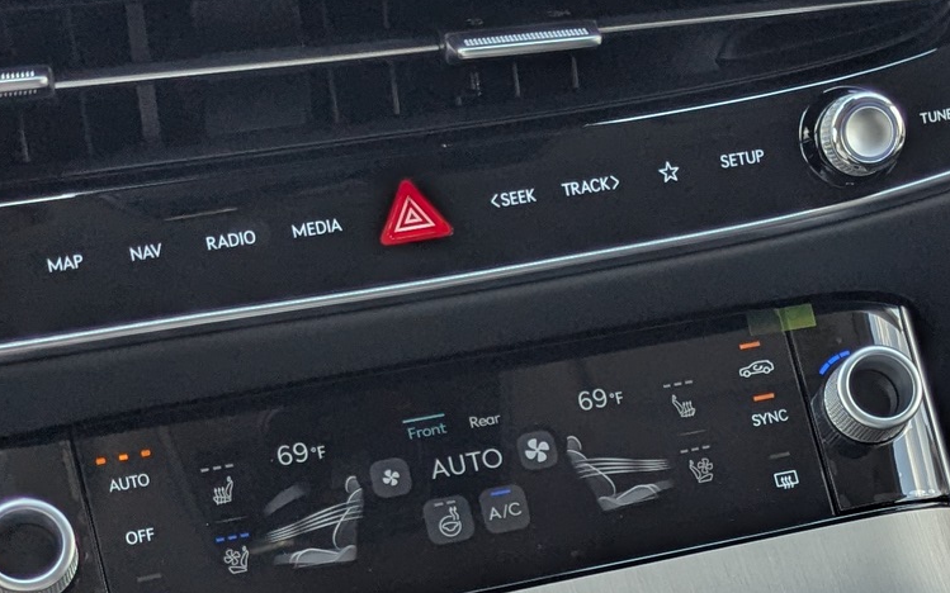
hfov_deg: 23.7
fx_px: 2252
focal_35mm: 87
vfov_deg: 14.9
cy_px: 513
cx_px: 657
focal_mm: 6.81
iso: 42
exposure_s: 1/501
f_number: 1.85
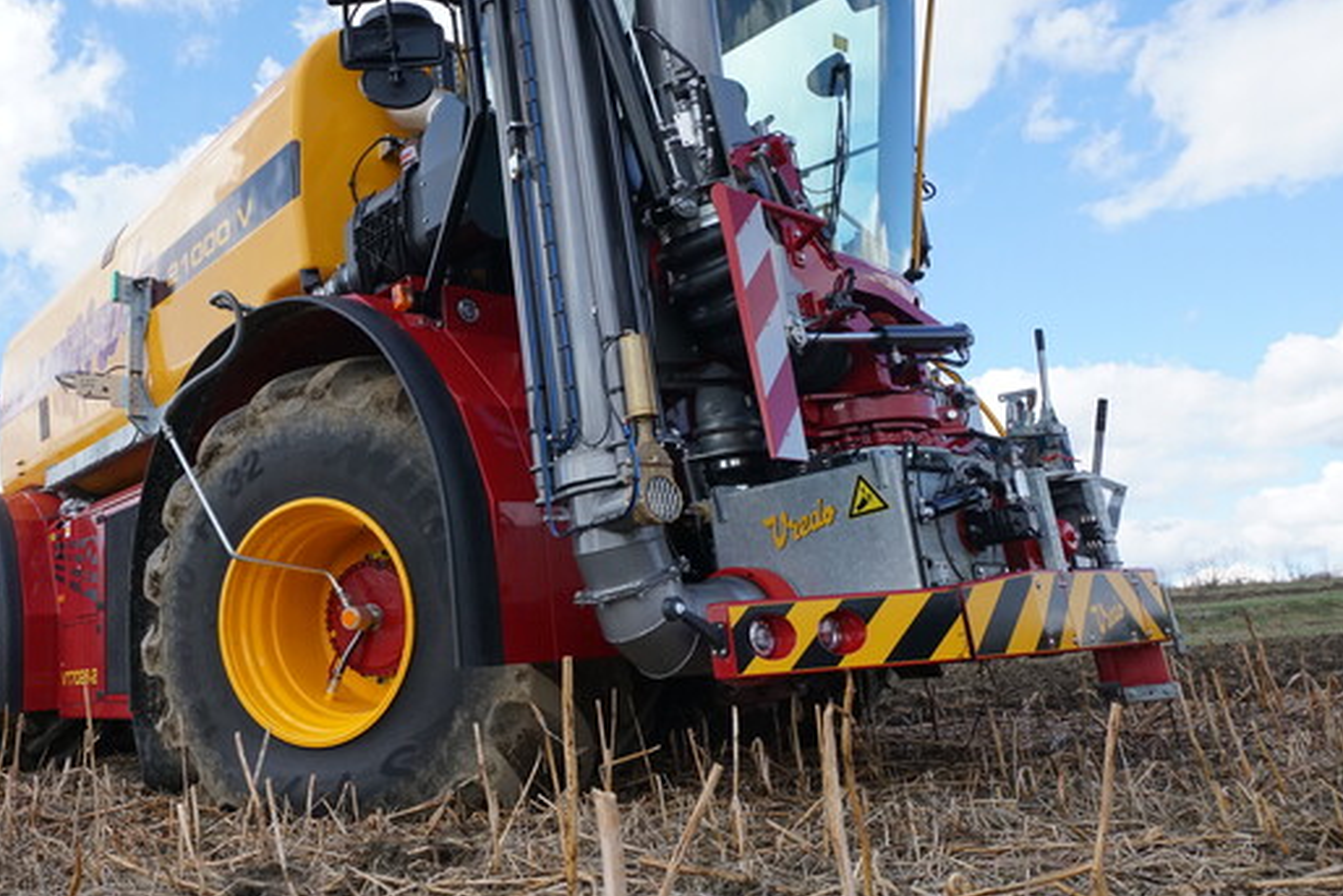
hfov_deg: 63.3
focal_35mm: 28
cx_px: 415
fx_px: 1045
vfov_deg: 45.9
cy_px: 321
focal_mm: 16
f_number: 8
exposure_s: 1/1000
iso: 1000
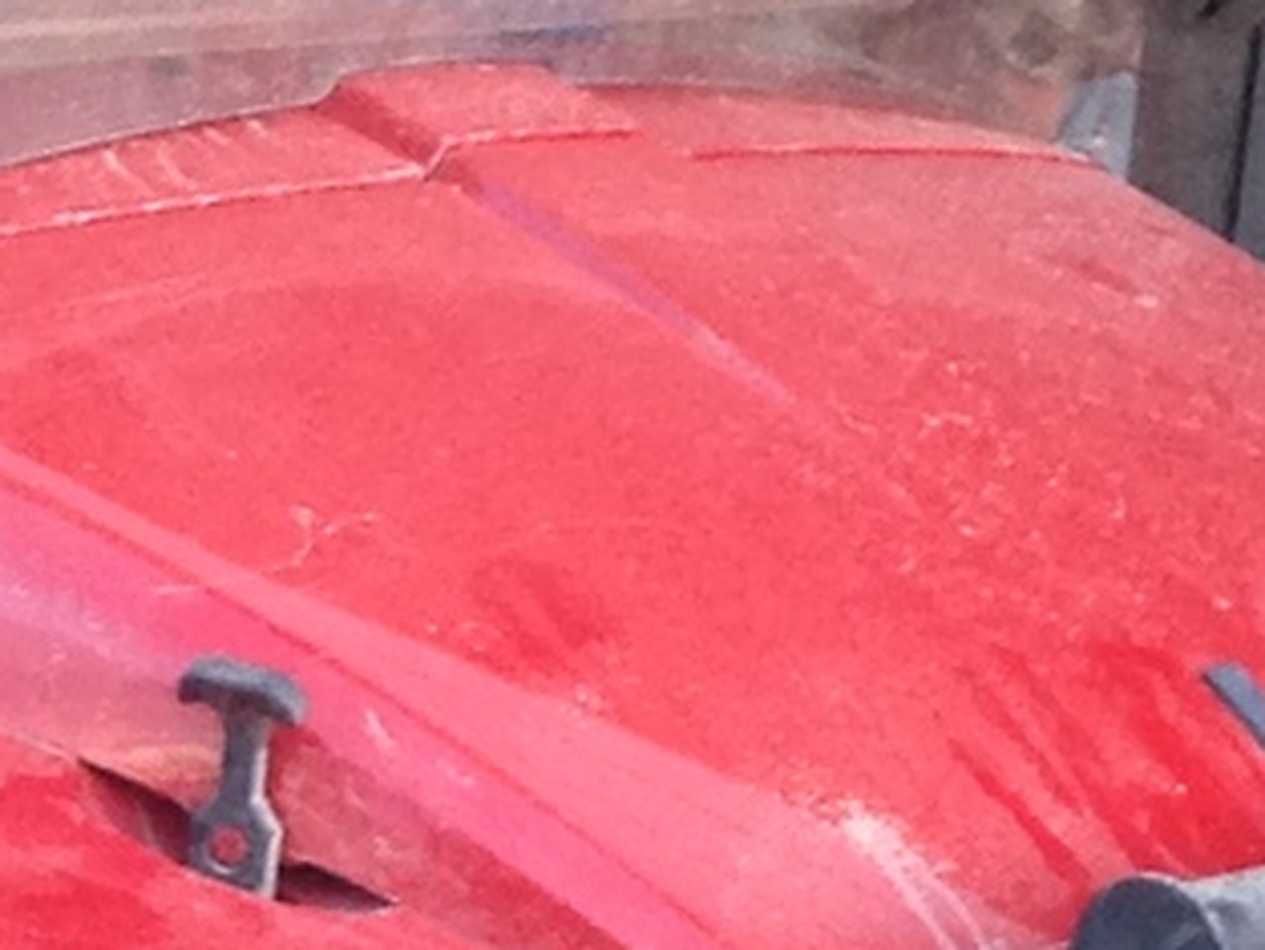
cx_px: -768
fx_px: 7896
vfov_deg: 6.9
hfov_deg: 8.9
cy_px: 598
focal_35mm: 216
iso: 125
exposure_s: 1/20
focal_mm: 4.12
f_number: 2.4
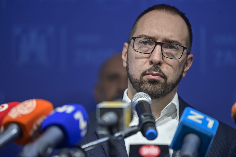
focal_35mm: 200
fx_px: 1311
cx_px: 118
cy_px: 78
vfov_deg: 6.9
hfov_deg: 10.3
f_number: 2.8
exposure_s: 1/320
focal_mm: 200
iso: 640
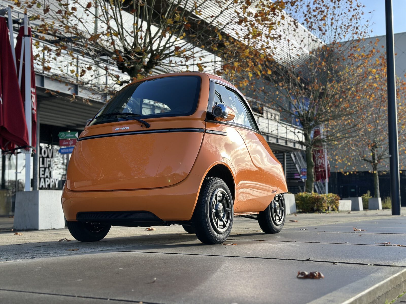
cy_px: 152
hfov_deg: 39.7
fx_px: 563
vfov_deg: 30.3
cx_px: 203
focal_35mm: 48
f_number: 1.78
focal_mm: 6.86
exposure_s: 1/1751
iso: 80
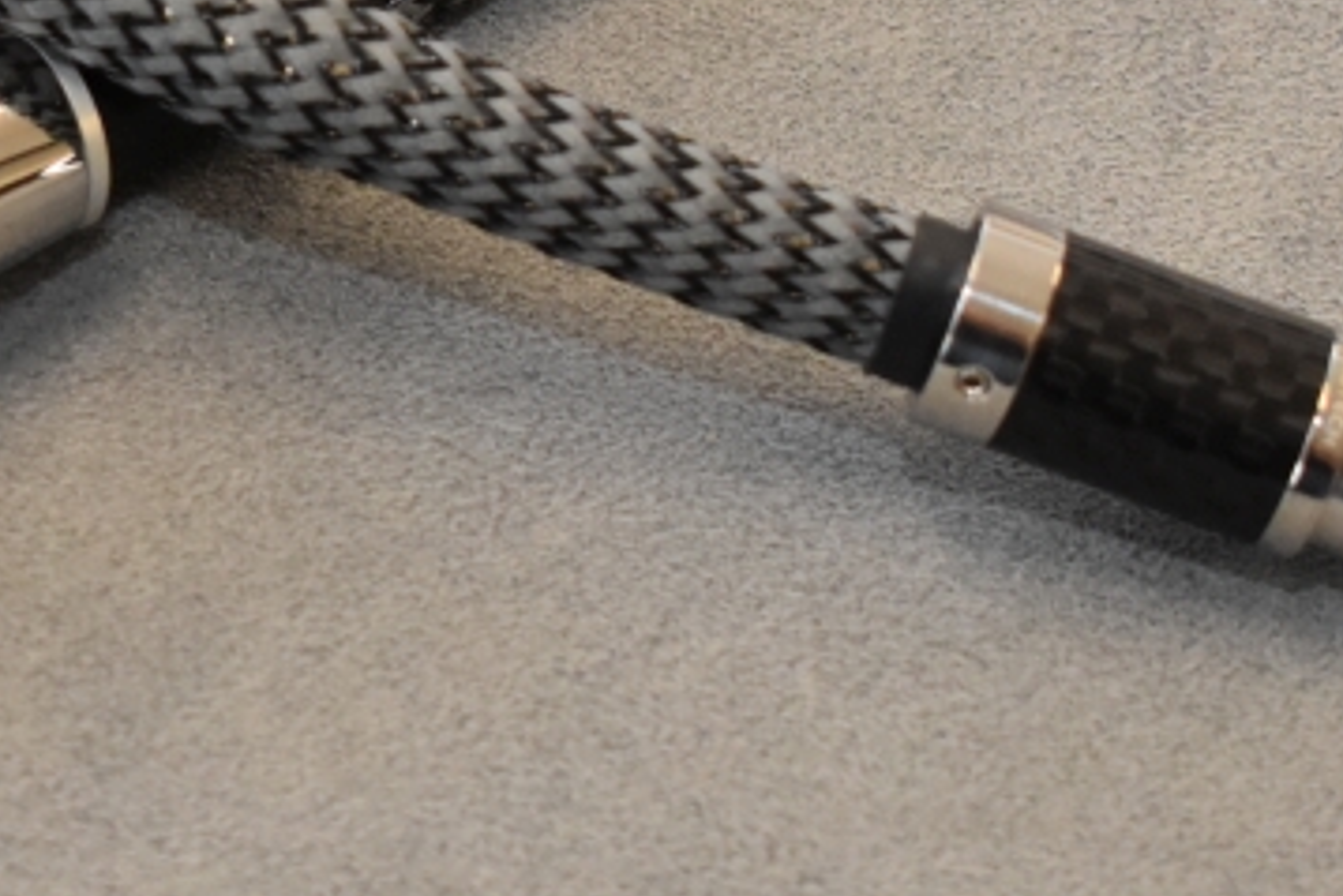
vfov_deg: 6.8
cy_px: 202
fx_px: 7501
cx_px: -56
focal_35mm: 201
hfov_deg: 10.1
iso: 1600
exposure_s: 1/125
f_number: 5
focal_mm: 40
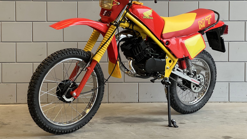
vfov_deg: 14.4
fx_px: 550
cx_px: 124
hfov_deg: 25.3
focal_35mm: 84
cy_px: 48
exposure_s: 1/100
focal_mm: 9
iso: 200
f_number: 2.8
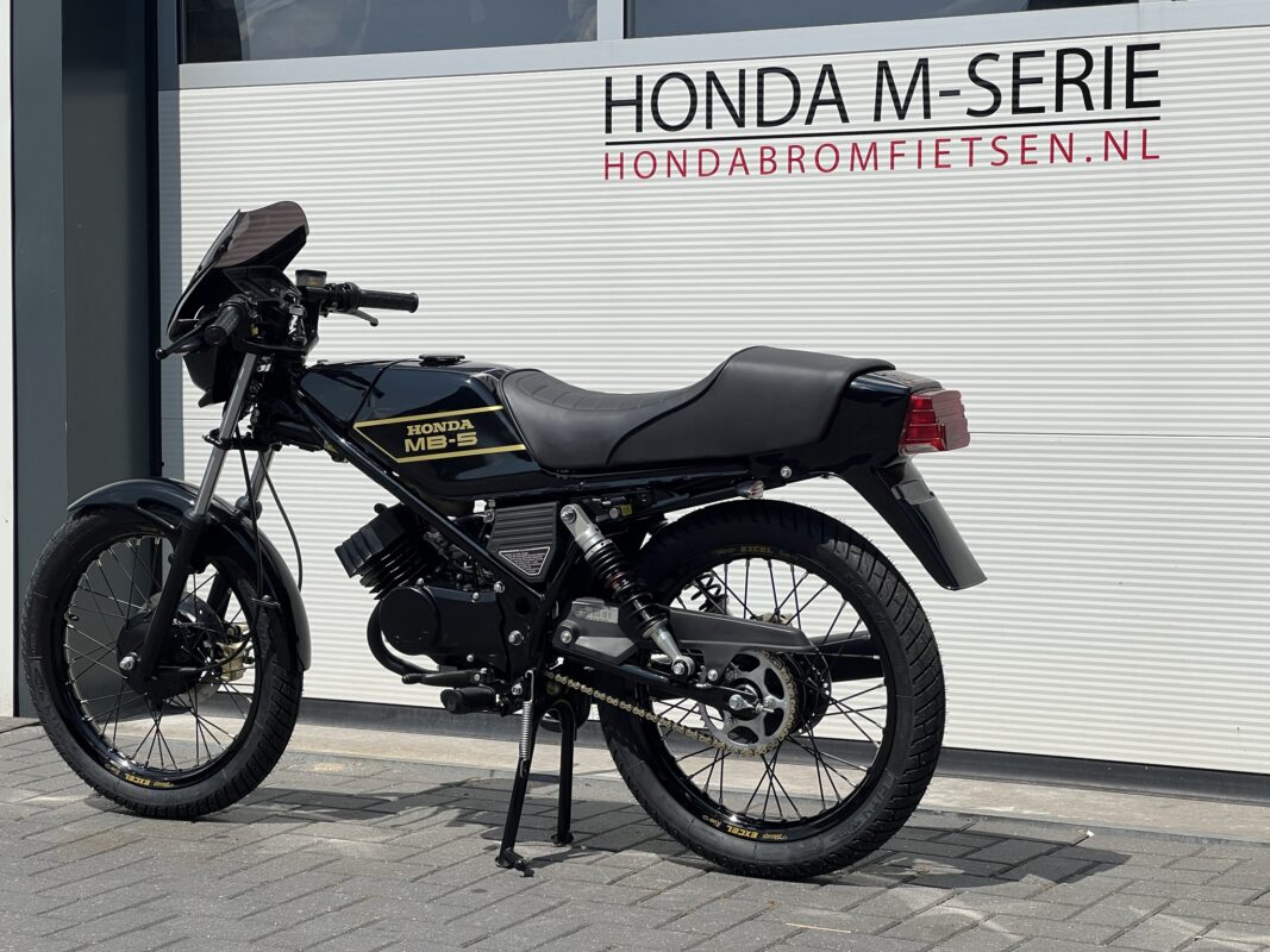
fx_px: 2825
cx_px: 635
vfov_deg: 19.1
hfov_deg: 25.3
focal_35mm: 77
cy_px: 476
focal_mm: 9
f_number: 2.8
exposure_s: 1/1325
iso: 32
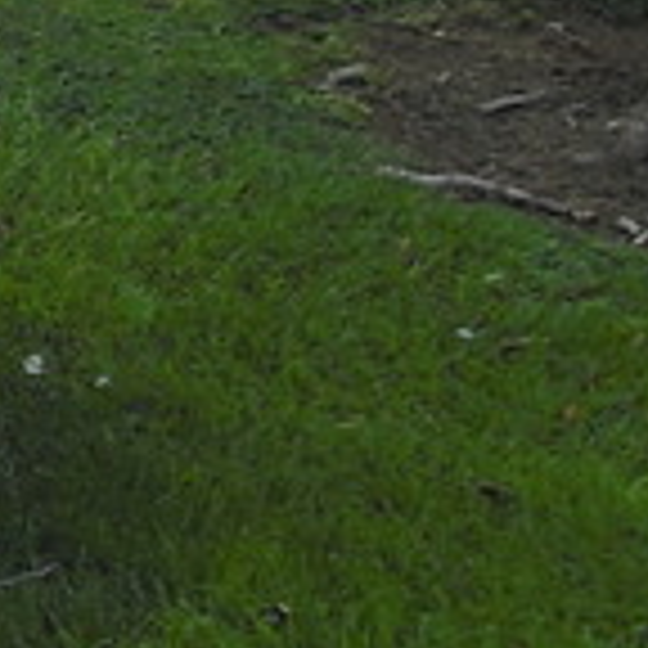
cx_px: -1202
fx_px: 5337
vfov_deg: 6.9
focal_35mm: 252
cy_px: 144
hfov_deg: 6.4
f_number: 5.6
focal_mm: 6.2
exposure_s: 1/80
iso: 64
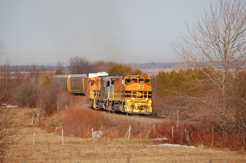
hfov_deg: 8.3
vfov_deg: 5.5
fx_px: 1690
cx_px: 123
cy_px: 82
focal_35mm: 248
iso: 200
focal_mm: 165
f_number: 8
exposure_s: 1/500
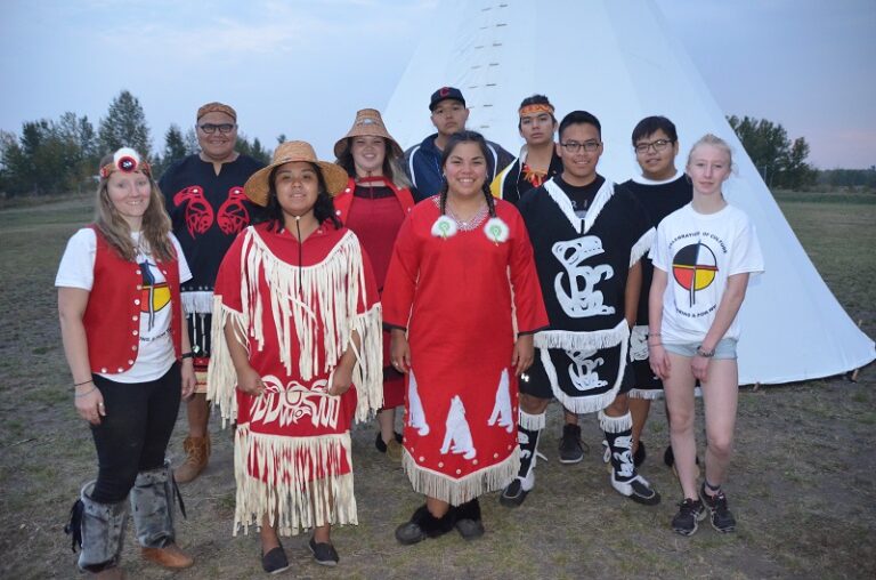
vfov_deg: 47.7
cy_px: 290
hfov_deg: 67.5
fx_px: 655
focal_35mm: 27
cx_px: 438
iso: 3200
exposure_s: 1/60
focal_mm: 18
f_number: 3.5
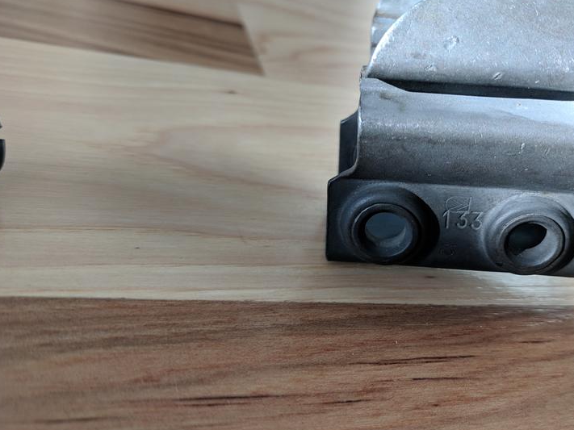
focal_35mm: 37
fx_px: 613
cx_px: 375
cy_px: 206
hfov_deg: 49.4
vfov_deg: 38.6
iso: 95
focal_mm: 4.67
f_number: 2
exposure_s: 1/120
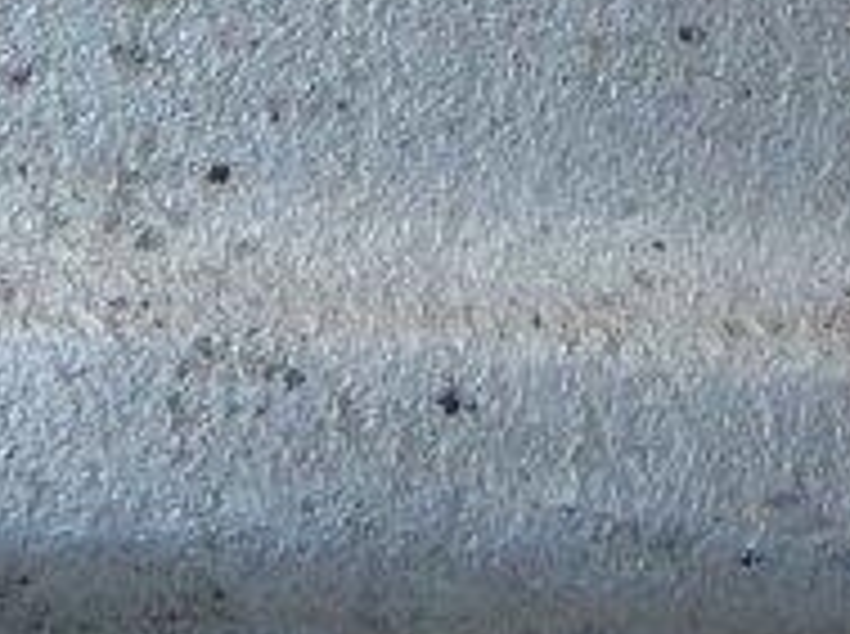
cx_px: 558
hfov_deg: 13.0
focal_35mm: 152
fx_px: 3725
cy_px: -504
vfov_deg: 9.3
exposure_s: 1/100
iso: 100
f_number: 3.3
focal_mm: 4.7
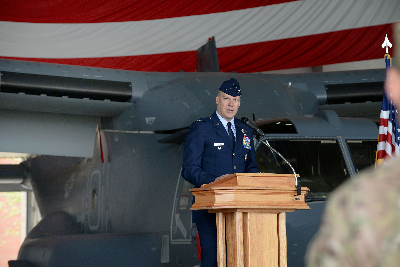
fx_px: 1723
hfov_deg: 13.2
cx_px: 200
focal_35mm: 155
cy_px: 134
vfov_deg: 8.9
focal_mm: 155
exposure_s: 1/125
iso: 500
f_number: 8
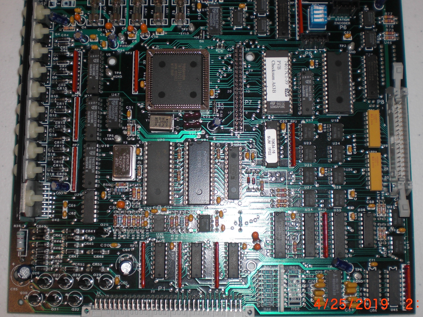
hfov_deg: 40.4
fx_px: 574
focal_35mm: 47
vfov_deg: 30.9
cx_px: 225
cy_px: 148
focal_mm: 6.3
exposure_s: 1/60
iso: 64
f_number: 3.1
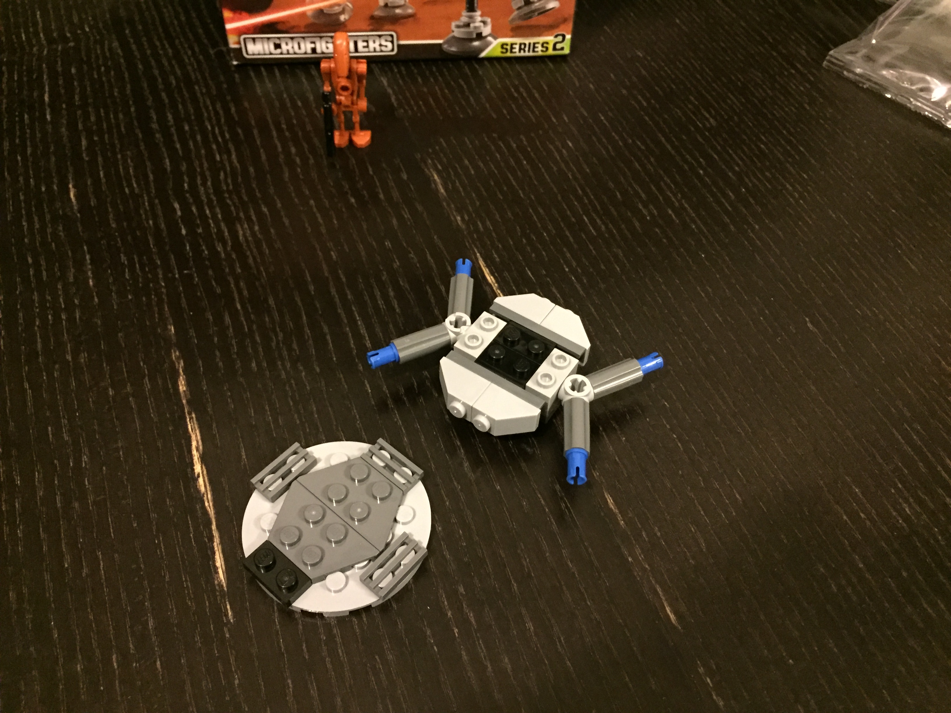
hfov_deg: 61.7
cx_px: 476
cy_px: 356
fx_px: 797
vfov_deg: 48.2
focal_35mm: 29
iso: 800
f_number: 2.2
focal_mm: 4.15
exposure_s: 1/17
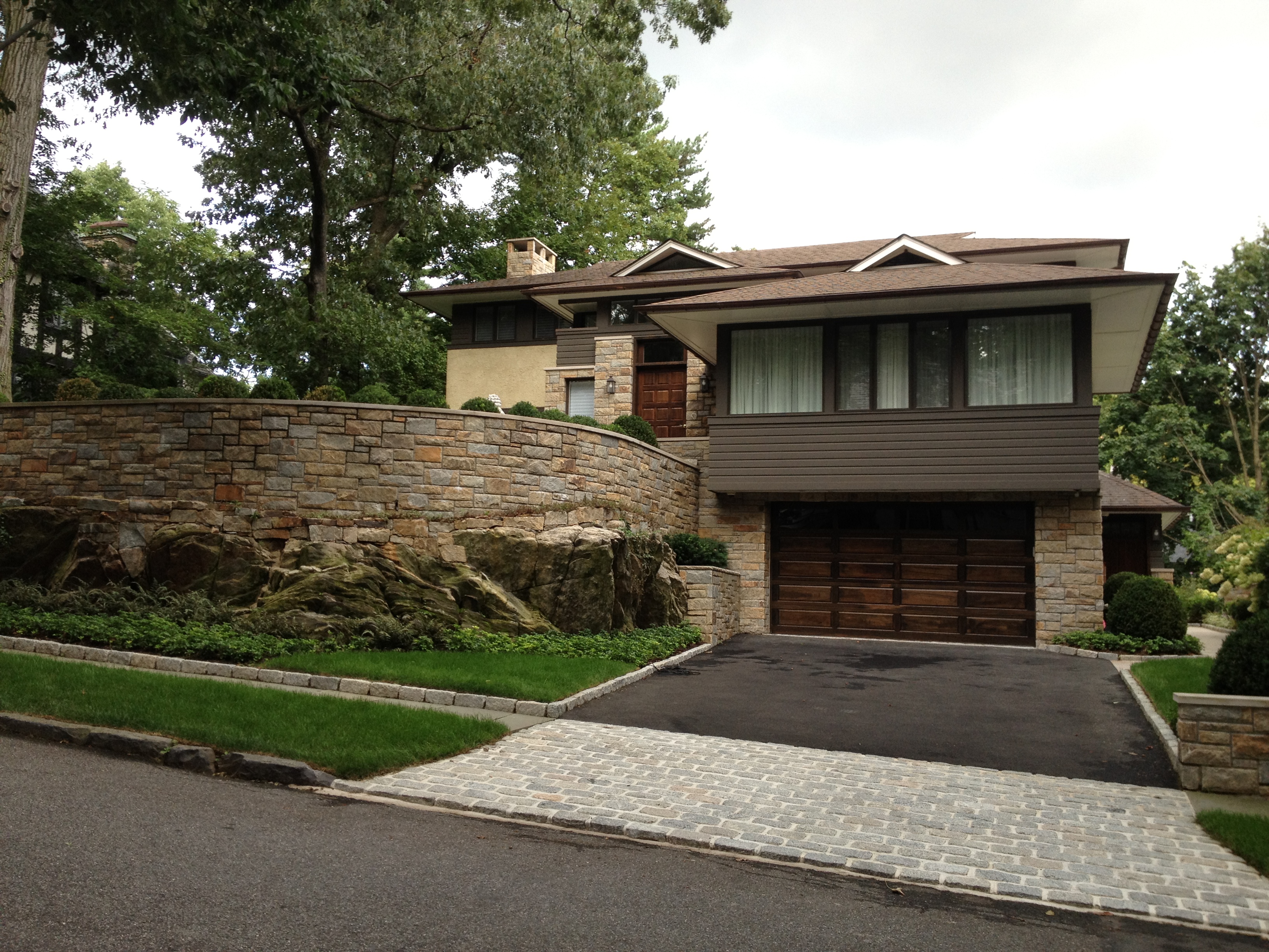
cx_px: 634
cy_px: 476
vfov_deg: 40.7
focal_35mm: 35
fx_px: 1283
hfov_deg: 52.6
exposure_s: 1/120
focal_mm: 4.28
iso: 64
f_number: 2.4
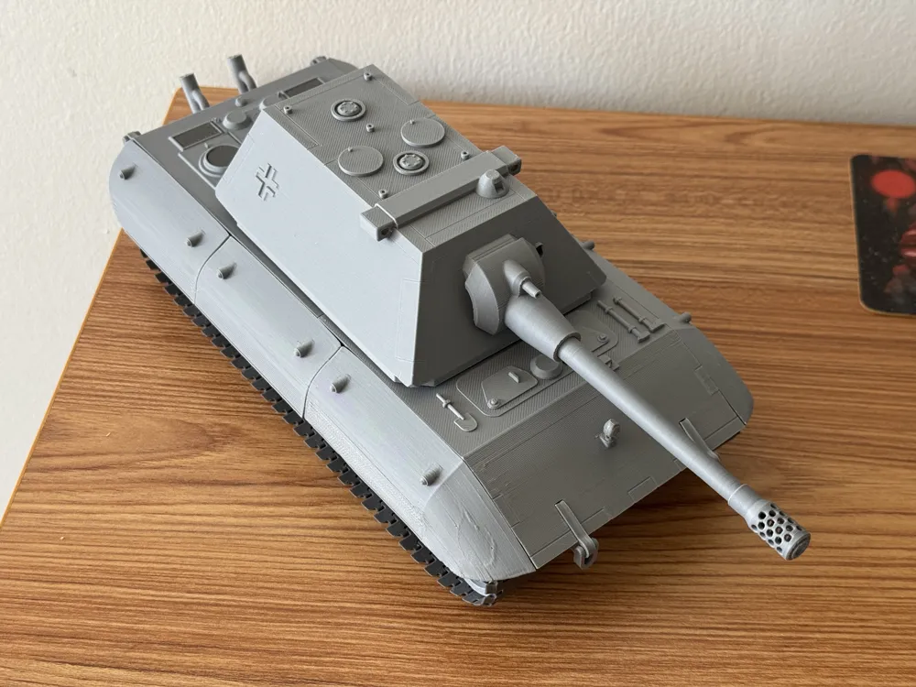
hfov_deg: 39.7
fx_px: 1270
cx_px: 458
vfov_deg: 30.3
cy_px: 344
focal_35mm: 48
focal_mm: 6.76
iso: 125
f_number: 1.78
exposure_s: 1/60
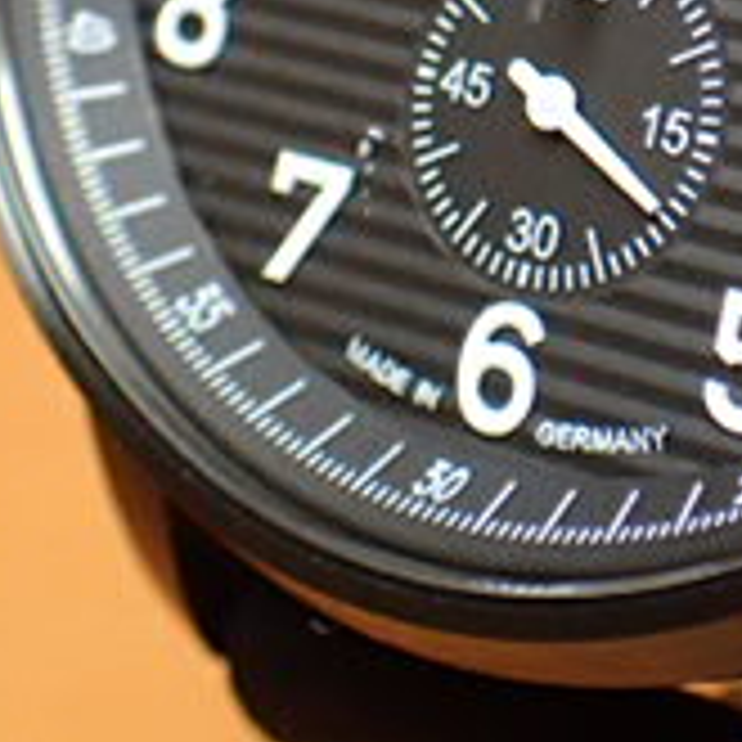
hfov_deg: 15.4
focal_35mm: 110
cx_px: 800
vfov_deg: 15.2
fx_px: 2668
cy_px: -193
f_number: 2.4
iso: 500
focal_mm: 5.87
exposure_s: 1/500
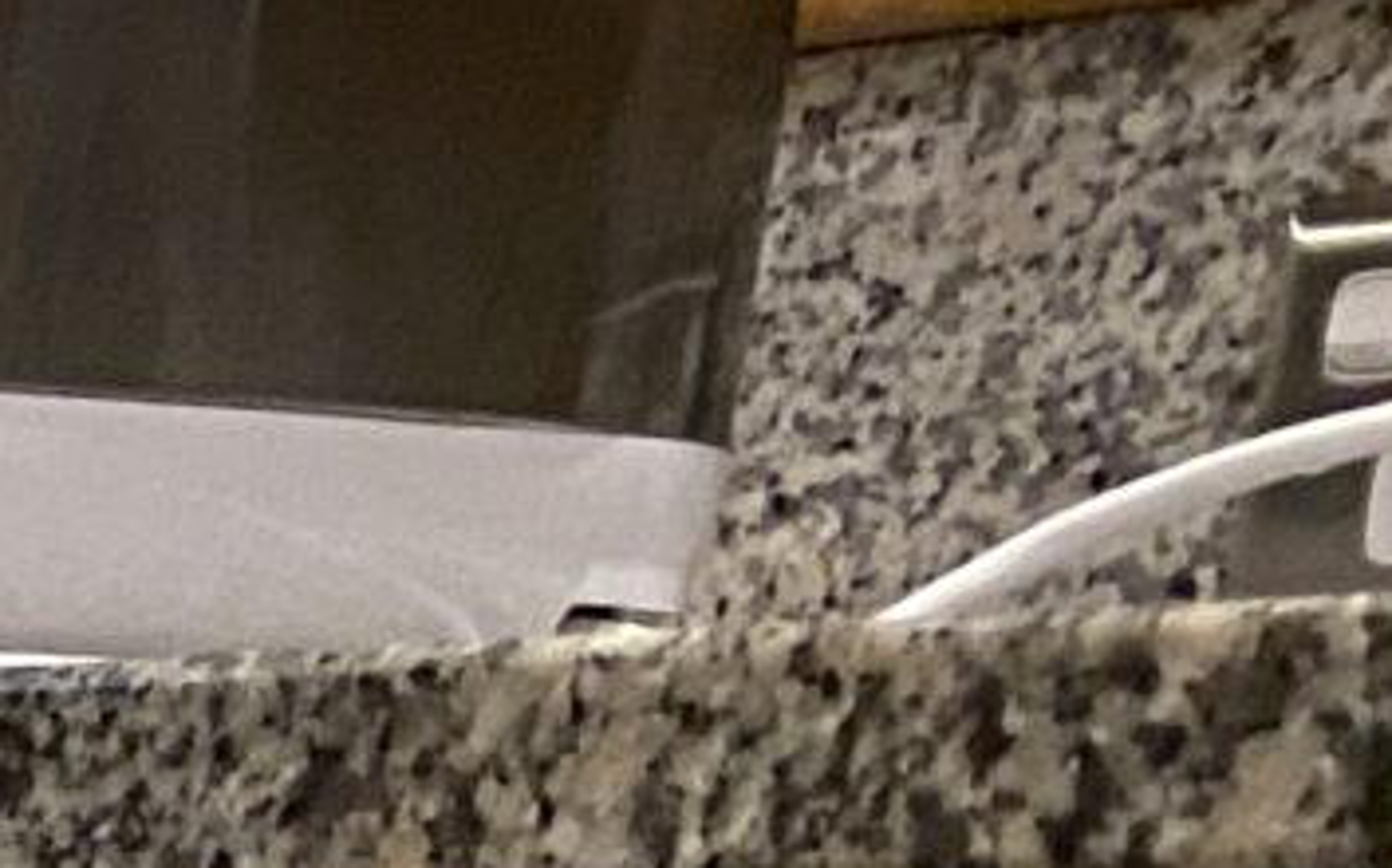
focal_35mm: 200
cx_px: -3478
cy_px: 3310
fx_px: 7581
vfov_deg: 5.7
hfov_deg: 8.1
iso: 320
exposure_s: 1/50
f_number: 1.8
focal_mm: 4.25
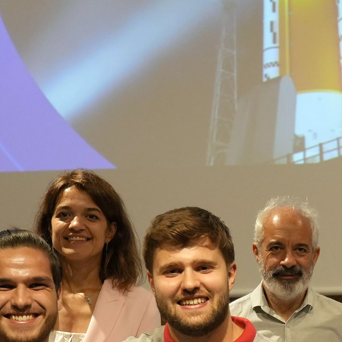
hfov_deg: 11.1
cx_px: 557
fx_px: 1677
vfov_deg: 11.4
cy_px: 398
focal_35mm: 150
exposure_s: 1/125
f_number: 4
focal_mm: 40
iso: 1250
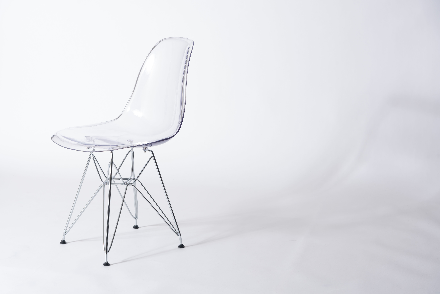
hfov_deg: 30.5
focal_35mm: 66
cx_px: 220
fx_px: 807
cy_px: 147
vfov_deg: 20.6
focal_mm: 66
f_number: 8
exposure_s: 1/80
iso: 100
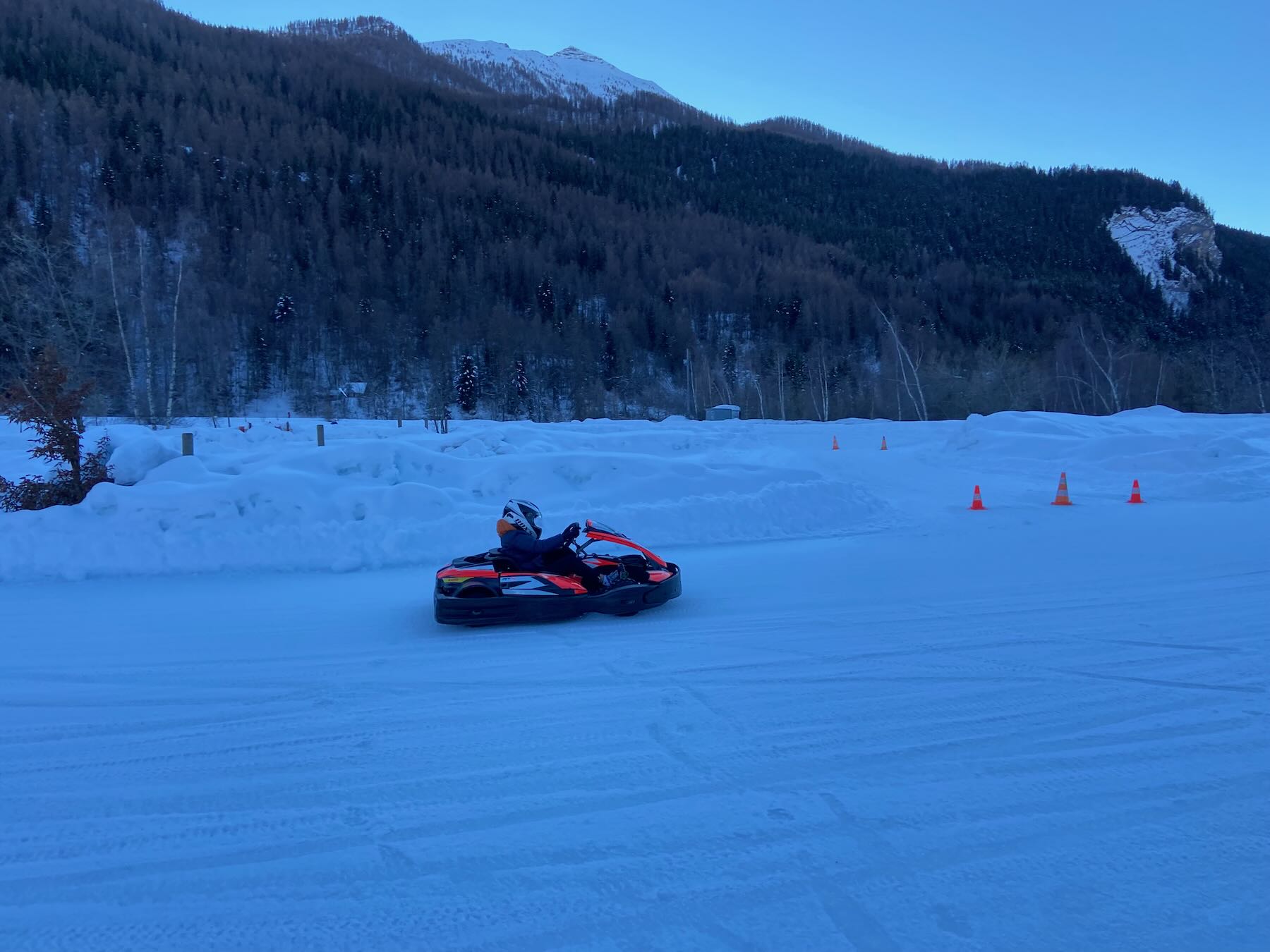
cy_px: 476
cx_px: 635
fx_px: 954
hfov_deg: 67.3
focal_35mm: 26
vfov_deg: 53.1
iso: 32
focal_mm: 4.25
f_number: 1.8
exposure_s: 1/738
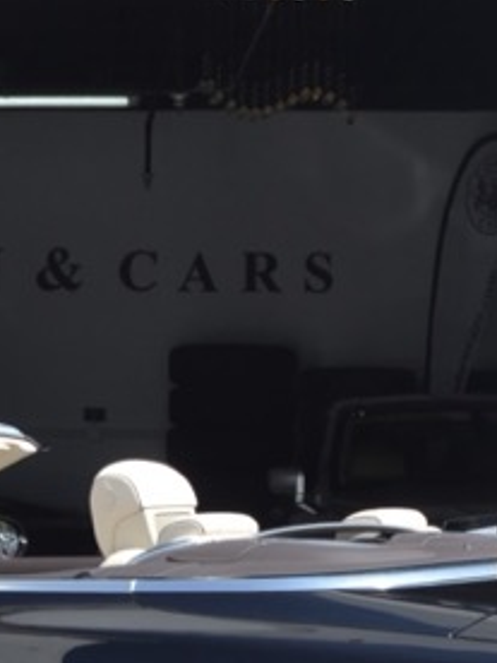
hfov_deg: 10.1
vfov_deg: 13.3
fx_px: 2795
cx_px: -17
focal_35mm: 146
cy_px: 735
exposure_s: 1/200
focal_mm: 30
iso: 100
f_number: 7.1
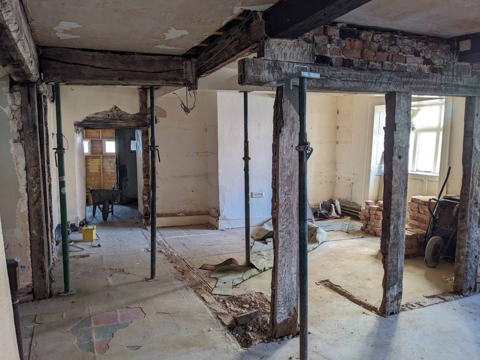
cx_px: 240
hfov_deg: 65.3
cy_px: 180
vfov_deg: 51.4
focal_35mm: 27
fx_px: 374
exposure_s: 1/49.9
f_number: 1.73
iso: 105
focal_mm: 4.38
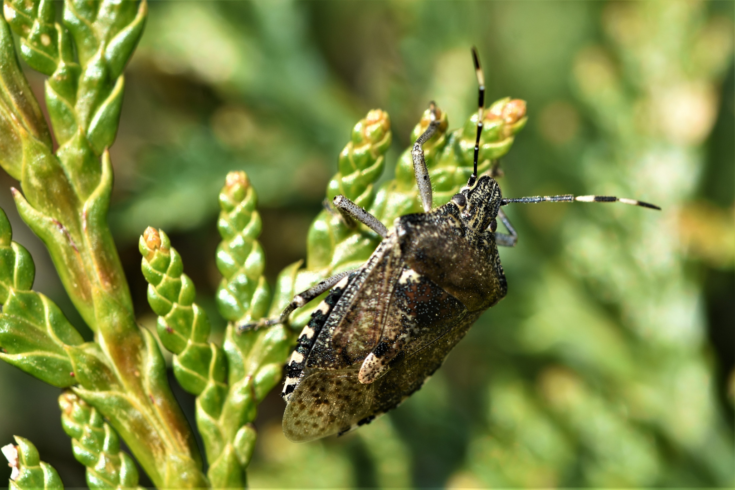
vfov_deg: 10.2
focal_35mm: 135
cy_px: 245
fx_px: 2756
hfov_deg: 15.2
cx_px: 368
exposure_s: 1/125
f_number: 8
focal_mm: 90
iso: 100
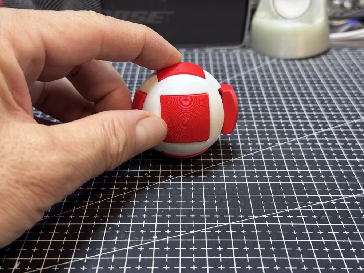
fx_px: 505
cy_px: 136
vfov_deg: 30.3
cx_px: 182
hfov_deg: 39.7
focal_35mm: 48
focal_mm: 6.76
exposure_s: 1/60
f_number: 1.78
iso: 125
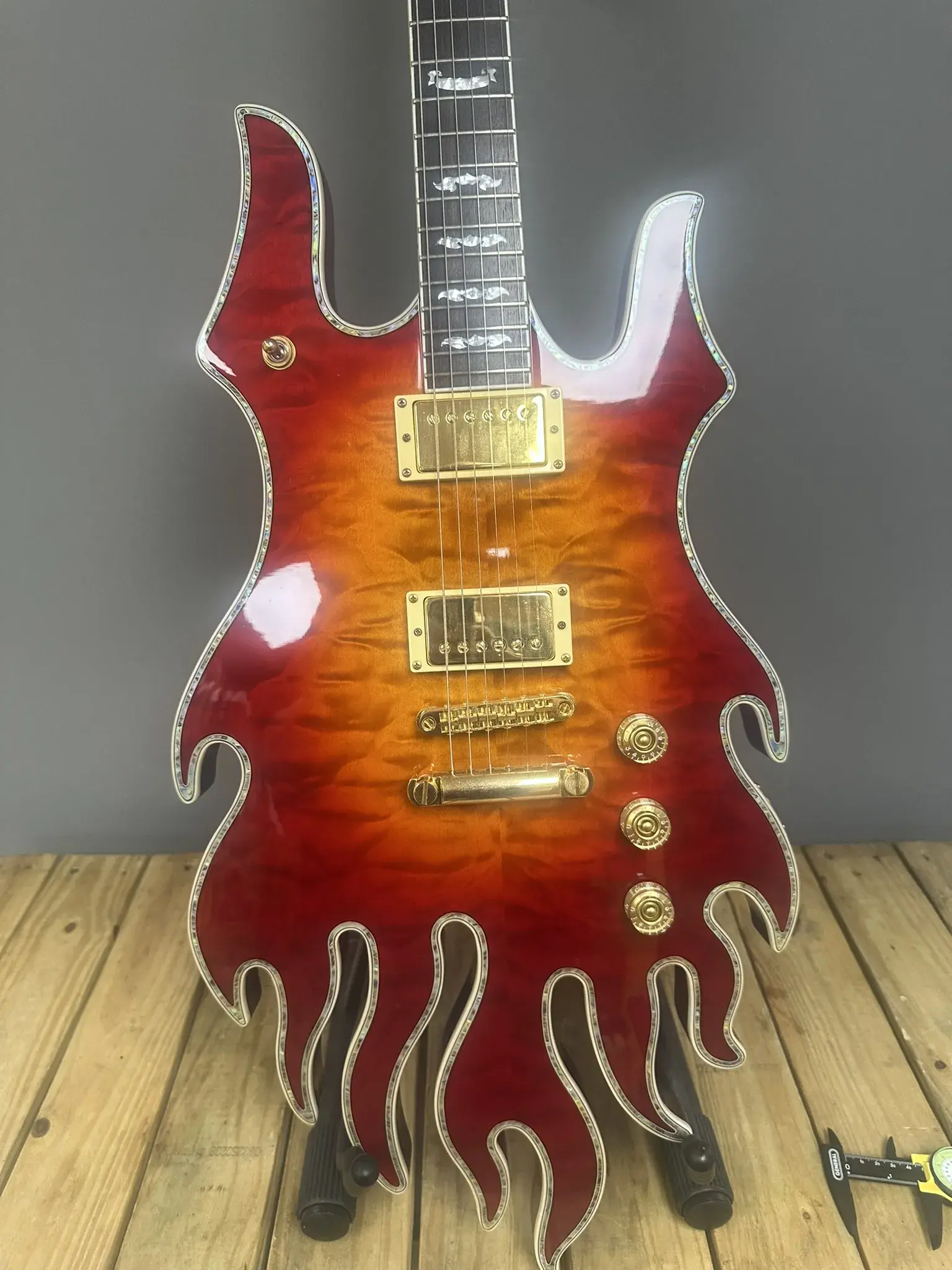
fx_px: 880
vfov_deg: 71.6
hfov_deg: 56.8
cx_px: 476
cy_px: 635
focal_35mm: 24
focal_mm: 6.86
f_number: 1.78
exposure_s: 1/60
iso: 160
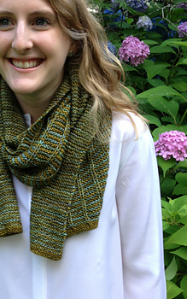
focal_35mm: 50
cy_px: 149
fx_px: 407
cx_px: 35
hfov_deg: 25.4
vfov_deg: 40.3
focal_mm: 4.13
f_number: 2.4
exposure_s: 1/30
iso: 50
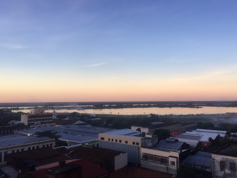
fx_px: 199
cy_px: 89
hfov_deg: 61.7
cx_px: 118
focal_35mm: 29
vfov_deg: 48.2
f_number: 2.2
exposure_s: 1/144
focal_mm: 4.15
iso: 32
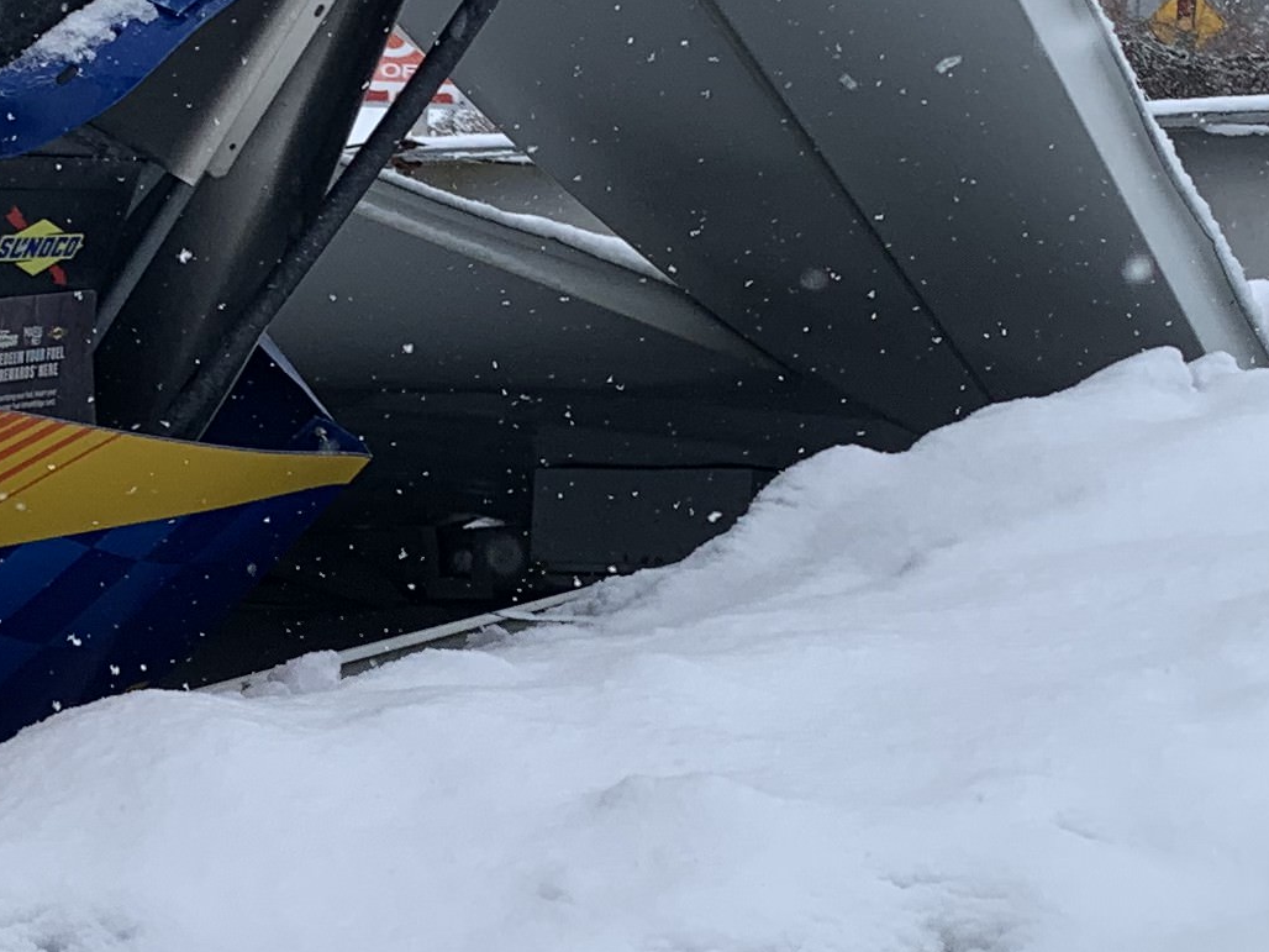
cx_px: 200
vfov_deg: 14.5
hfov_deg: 19.0
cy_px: 521
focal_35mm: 102
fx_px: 3739
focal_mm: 4.25
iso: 25
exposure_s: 1/1406
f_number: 1.8
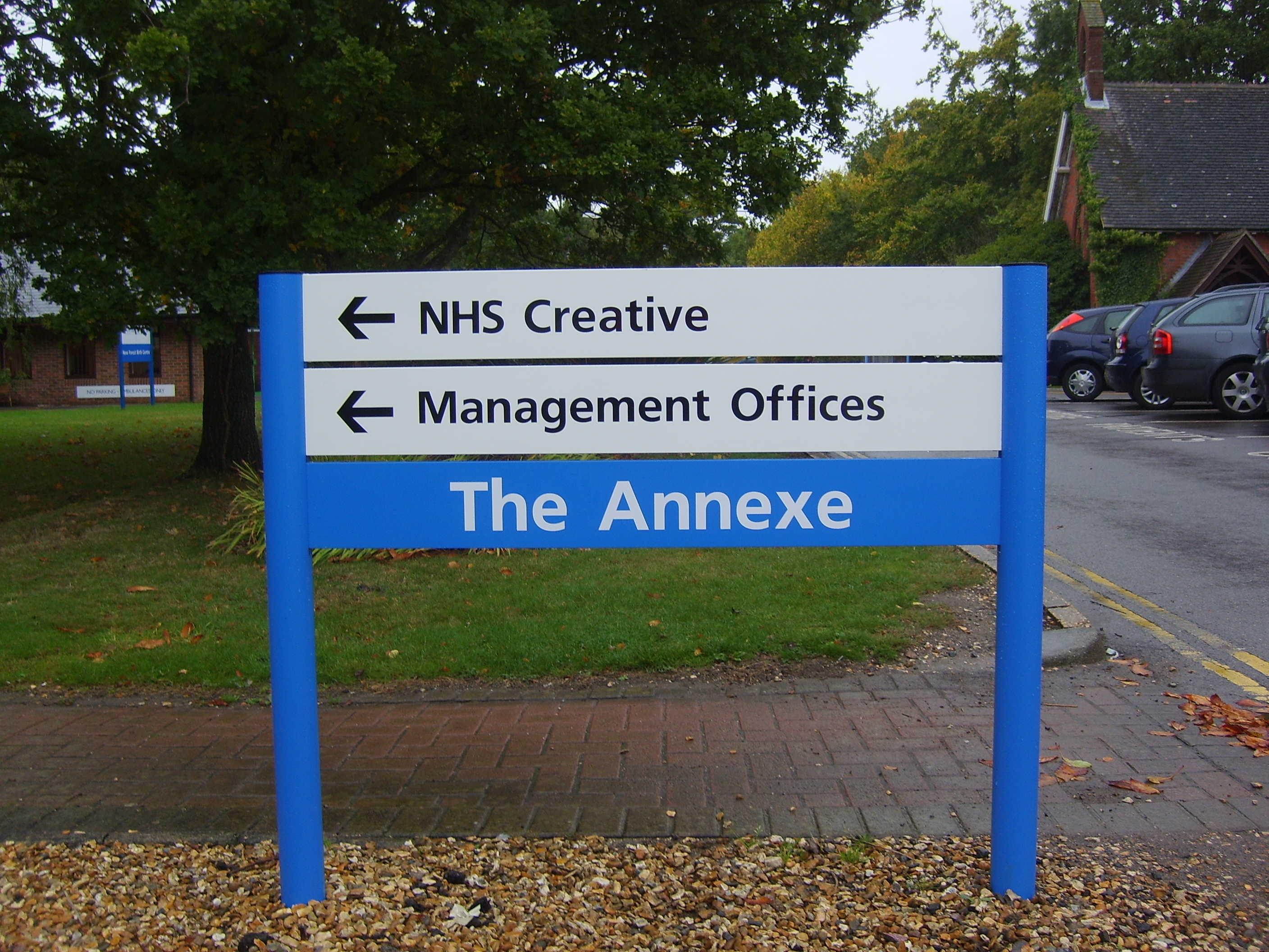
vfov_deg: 40.7
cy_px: 476
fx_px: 1283
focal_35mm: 35
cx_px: 634
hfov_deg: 52.6
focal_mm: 5.8
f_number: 2.8
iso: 50
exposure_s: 1/90
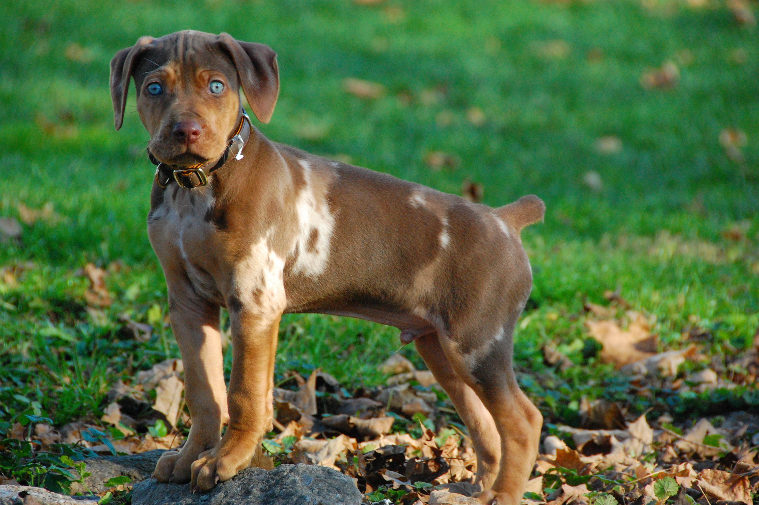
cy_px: 252
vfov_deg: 4.6
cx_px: 380
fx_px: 6319
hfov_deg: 6.9
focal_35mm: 300
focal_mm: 200
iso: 800
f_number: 8
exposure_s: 1/500
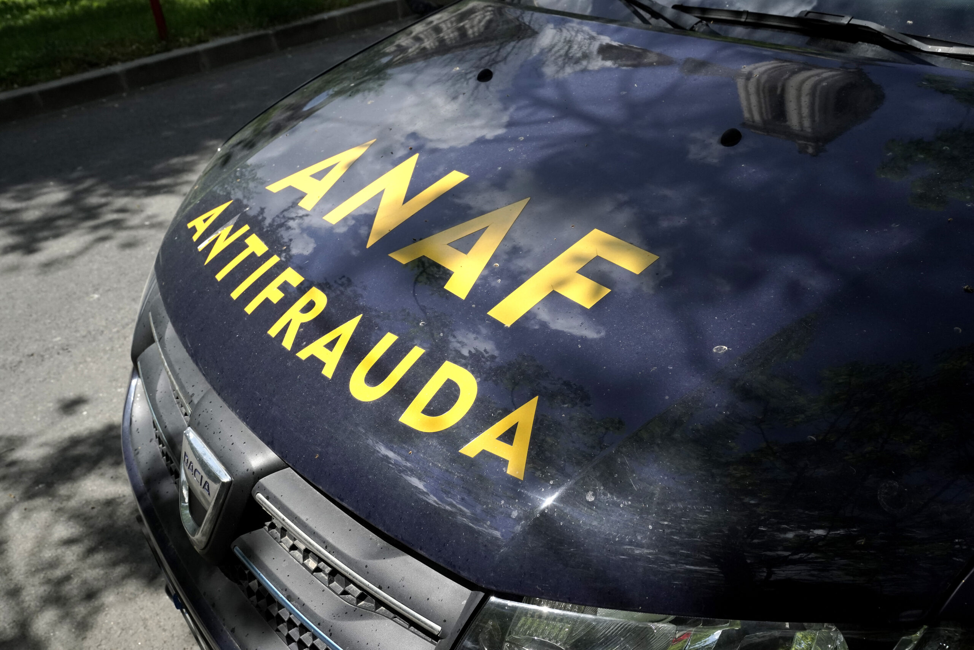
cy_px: 325
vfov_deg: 40.0
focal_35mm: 33
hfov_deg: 57.2
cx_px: 487
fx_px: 893
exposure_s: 1/4000
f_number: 9
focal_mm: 33
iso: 2000
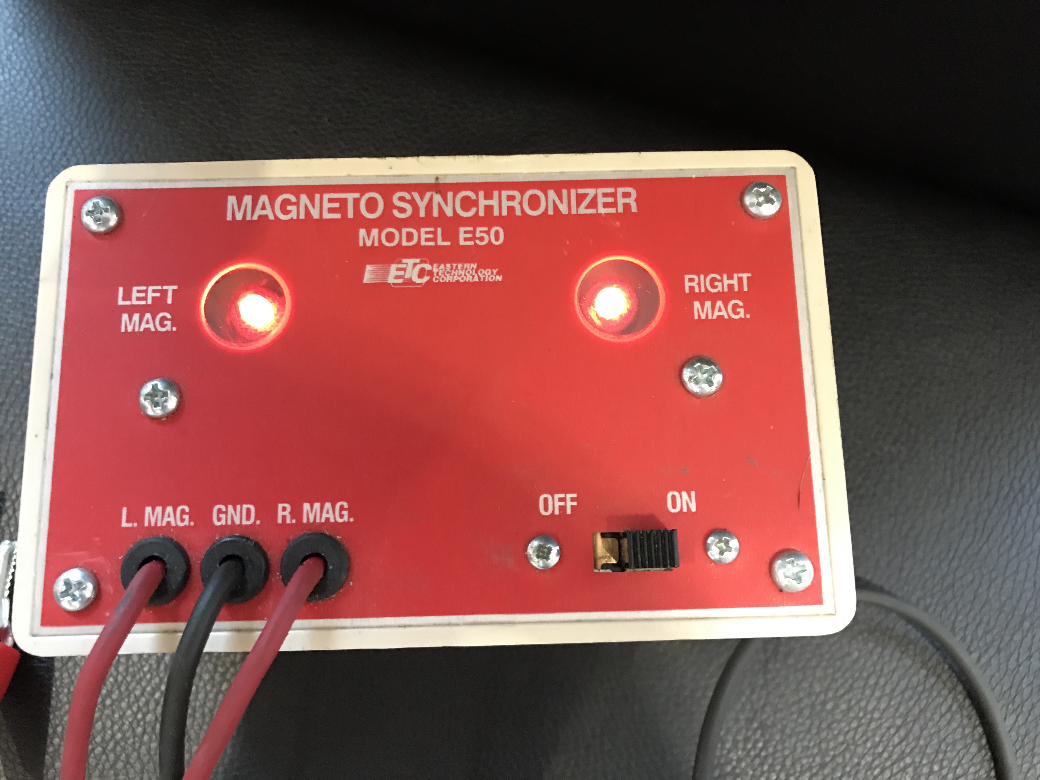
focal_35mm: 28
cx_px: 520
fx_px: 841
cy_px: 390
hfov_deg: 63.4
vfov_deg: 49.7
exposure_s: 1/11
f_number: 1.8
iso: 100
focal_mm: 3.99
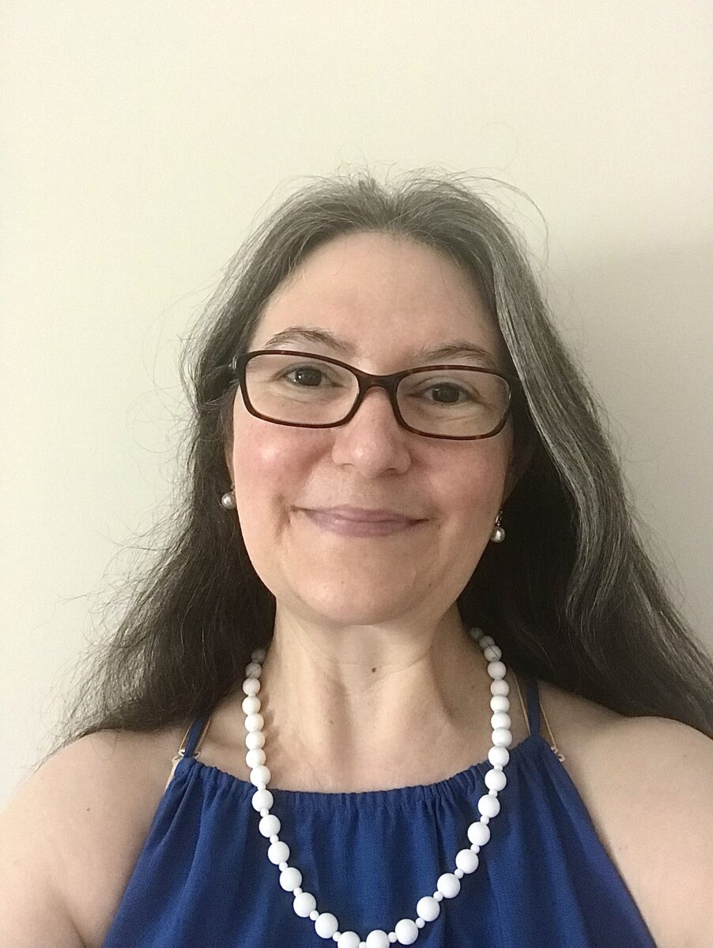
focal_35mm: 32
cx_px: 356
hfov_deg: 44.2
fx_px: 878
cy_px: 474
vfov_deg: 56.8
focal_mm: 2.87
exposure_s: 1/17
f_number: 2.2
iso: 200
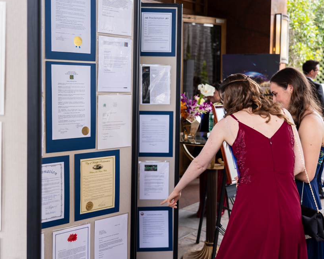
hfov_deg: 41.1
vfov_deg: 33.5
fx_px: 432
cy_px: 128
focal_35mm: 45
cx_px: 154
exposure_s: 1/100
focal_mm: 39
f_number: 4
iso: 160
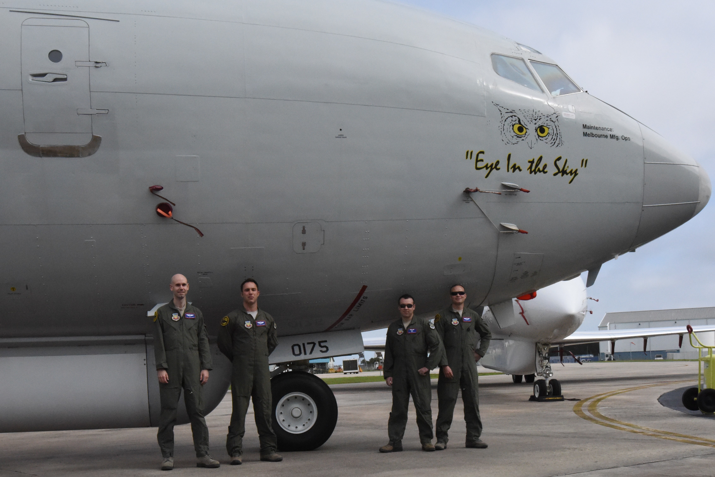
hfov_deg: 65.5
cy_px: 238
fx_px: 556
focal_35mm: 28
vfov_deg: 46.4
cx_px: 358
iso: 5000
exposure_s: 1/2500
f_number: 22
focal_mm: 28
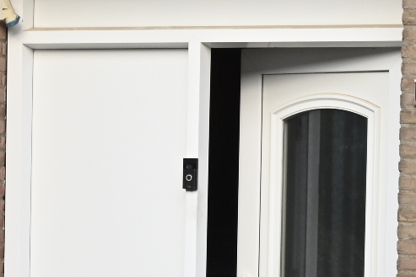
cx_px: 116
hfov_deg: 8.0
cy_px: 482
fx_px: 2970
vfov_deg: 5.3
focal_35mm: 257
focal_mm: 66
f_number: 10
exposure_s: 1/200
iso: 400
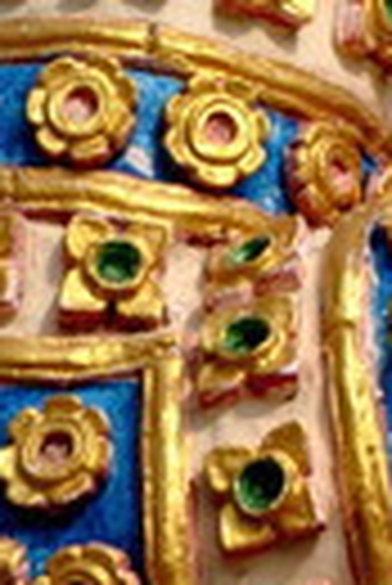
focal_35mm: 377
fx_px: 6141
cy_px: -1224
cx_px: 1117
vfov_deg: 5.1
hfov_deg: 3.6
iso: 200
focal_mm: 32
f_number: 11
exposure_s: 1/500
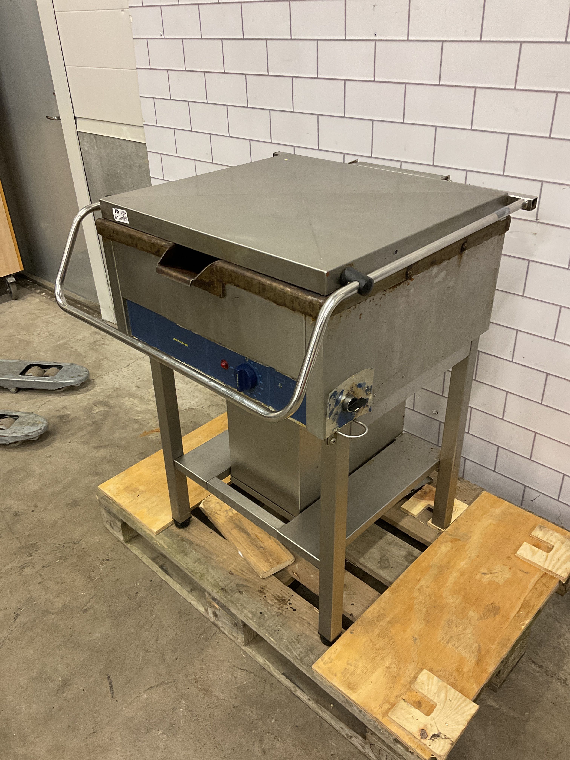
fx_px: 637
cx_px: 285
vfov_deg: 61.7
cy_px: 380
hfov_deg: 48.2
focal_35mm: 29
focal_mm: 3
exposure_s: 1/50
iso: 100
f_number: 1.8
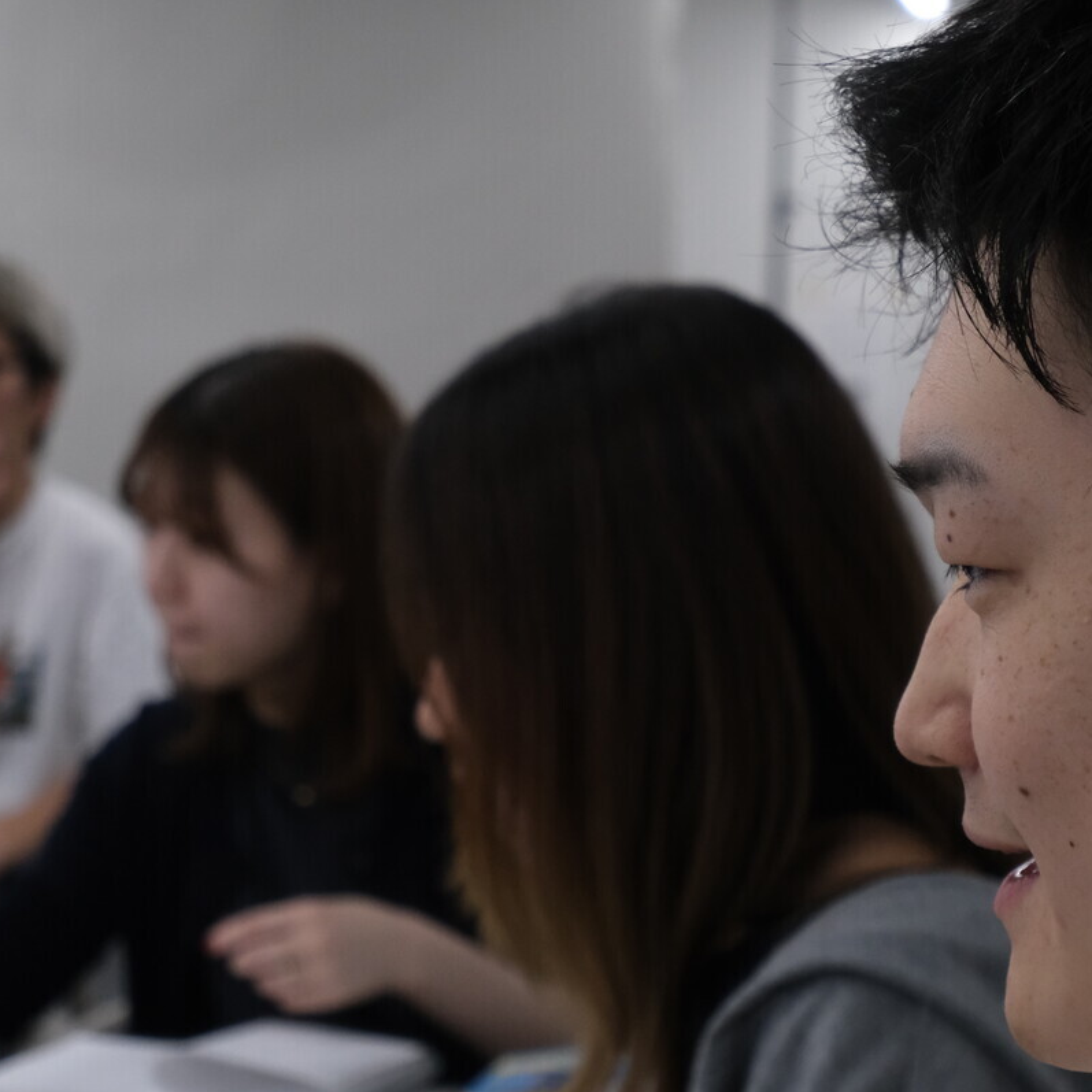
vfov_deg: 19.9
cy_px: 545
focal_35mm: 87
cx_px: 722
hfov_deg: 19.9
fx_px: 3105
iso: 3200
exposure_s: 1/250
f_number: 5.6
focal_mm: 45
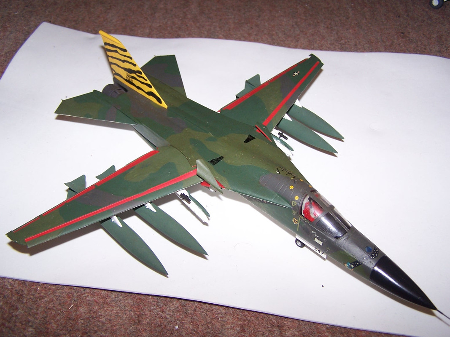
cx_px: 225
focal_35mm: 38
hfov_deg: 49.0
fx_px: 494
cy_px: 168
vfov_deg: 37.7
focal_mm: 6.3
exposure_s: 1/60
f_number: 2.8
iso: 80
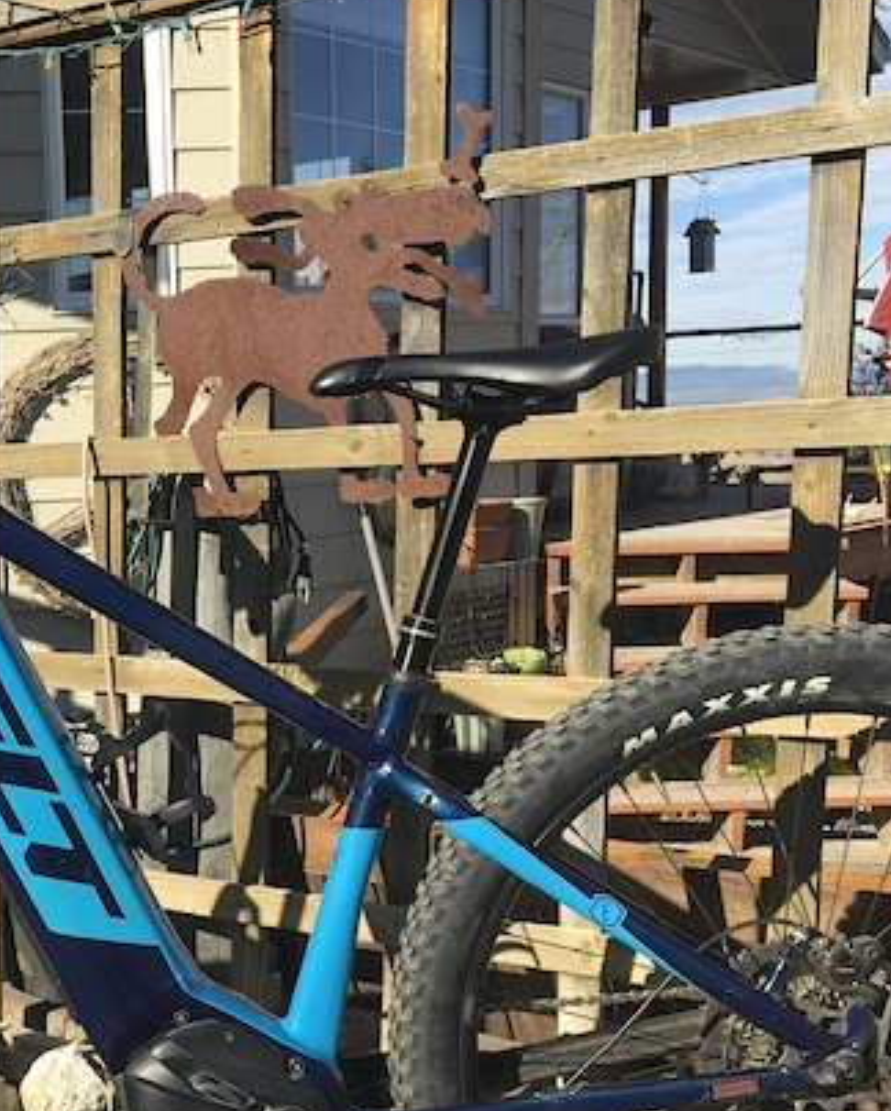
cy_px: 784
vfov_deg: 33.1
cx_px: 60
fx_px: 1843
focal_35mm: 56
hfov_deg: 26.1
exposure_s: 1/1425
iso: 25
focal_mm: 4.15
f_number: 2.2
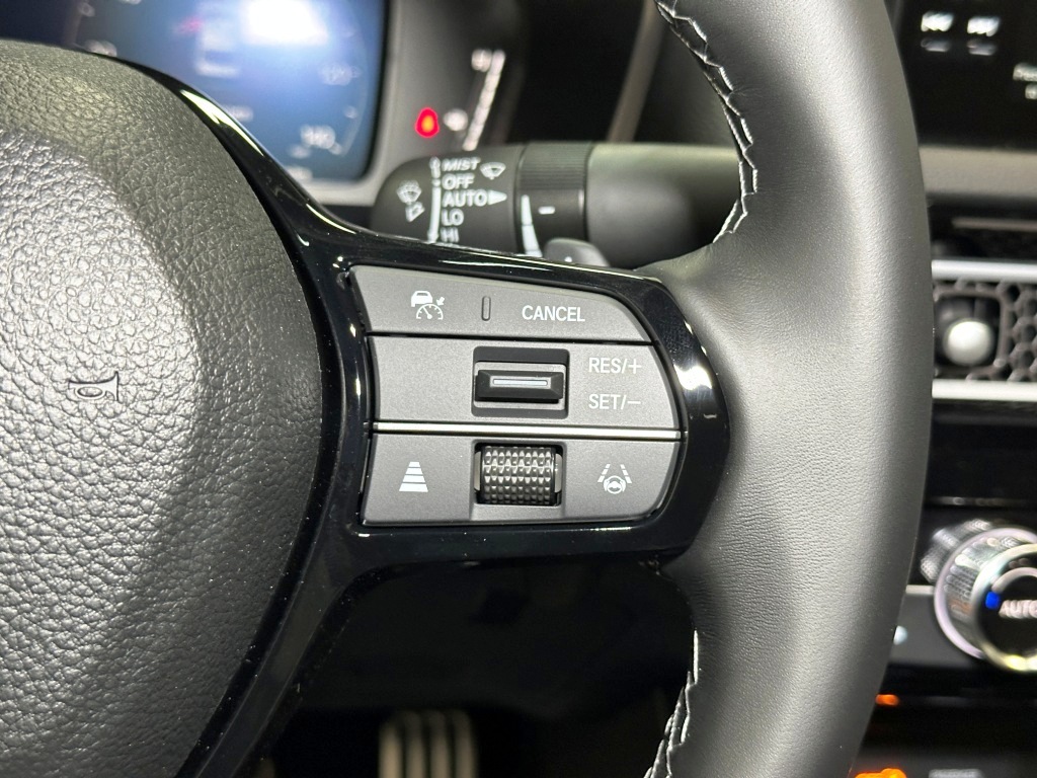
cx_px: 518
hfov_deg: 39.7
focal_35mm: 48
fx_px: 1438
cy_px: 389
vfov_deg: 30.3
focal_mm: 6.86
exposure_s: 1/40
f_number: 1.78
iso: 400
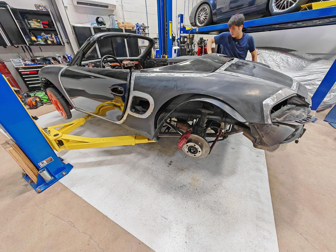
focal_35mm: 13
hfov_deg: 106.2
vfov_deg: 89.9
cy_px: 126
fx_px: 126
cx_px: 168
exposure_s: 1/50
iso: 200
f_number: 2
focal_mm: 1.82
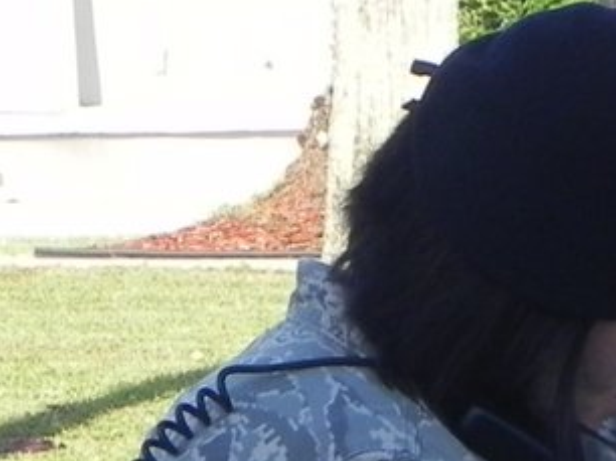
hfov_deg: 4.0
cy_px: 399
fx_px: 8837
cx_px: 833
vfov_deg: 3.0
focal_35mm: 497
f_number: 5
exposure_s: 1/240
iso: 160
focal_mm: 16.9
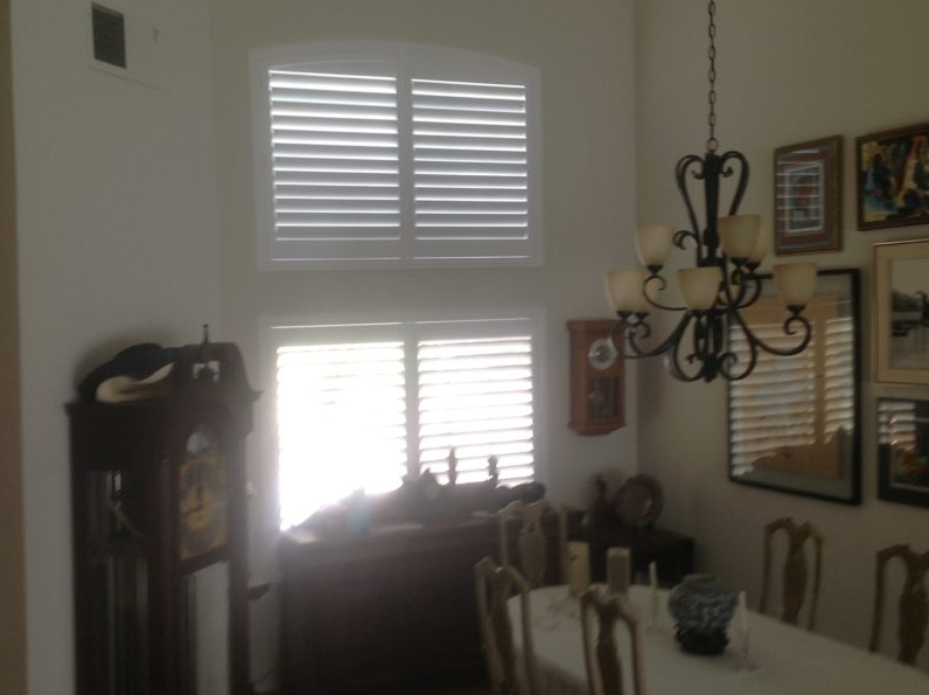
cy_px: 366
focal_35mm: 45
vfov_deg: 32.1
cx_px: 433
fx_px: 1206
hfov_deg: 42.1
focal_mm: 4.28
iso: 50
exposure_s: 1/40
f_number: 2.4
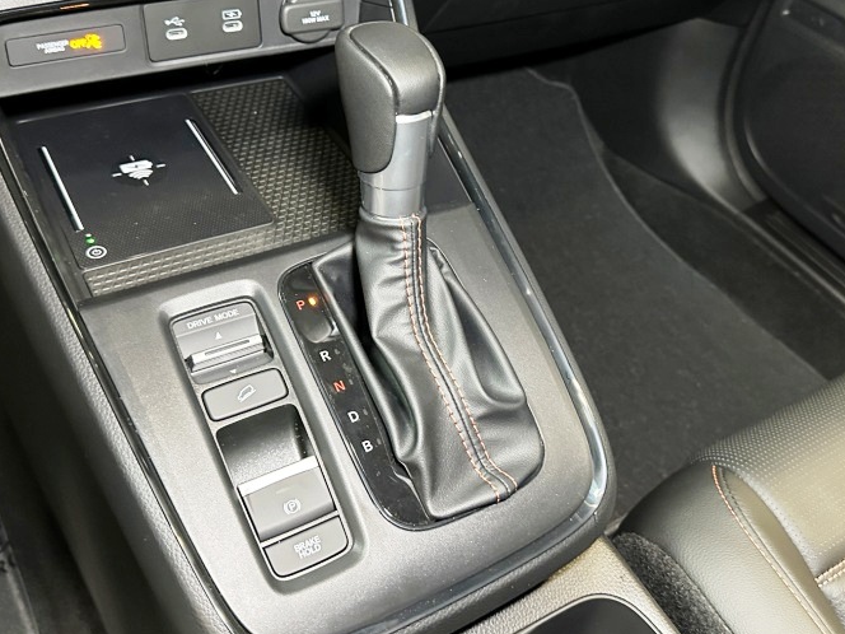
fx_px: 903
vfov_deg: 38.3
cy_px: 222
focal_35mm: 37
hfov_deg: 50.1
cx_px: 447
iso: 800
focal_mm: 6.86
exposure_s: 1/30
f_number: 1.78
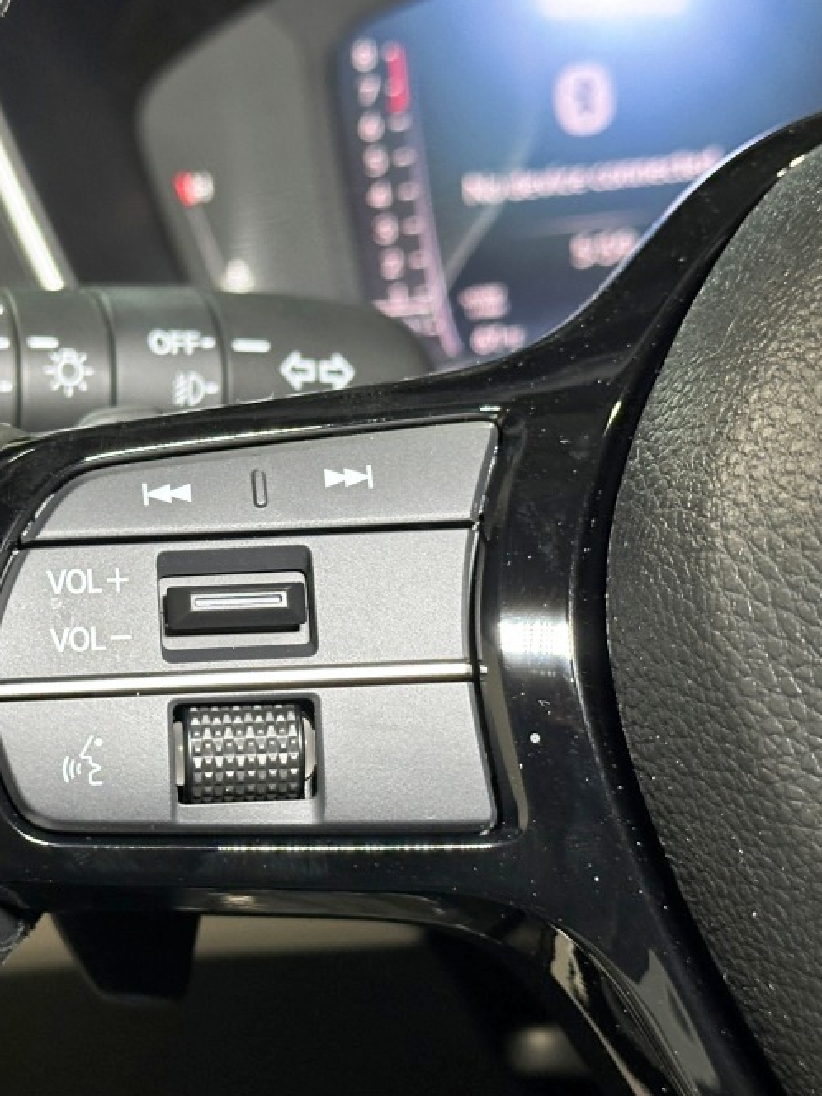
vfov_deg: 26.3
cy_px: 614
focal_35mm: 74
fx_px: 2343
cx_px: 221
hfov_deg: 19.8
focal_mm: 6.86
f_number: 1.78
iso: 400
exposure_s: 1/40
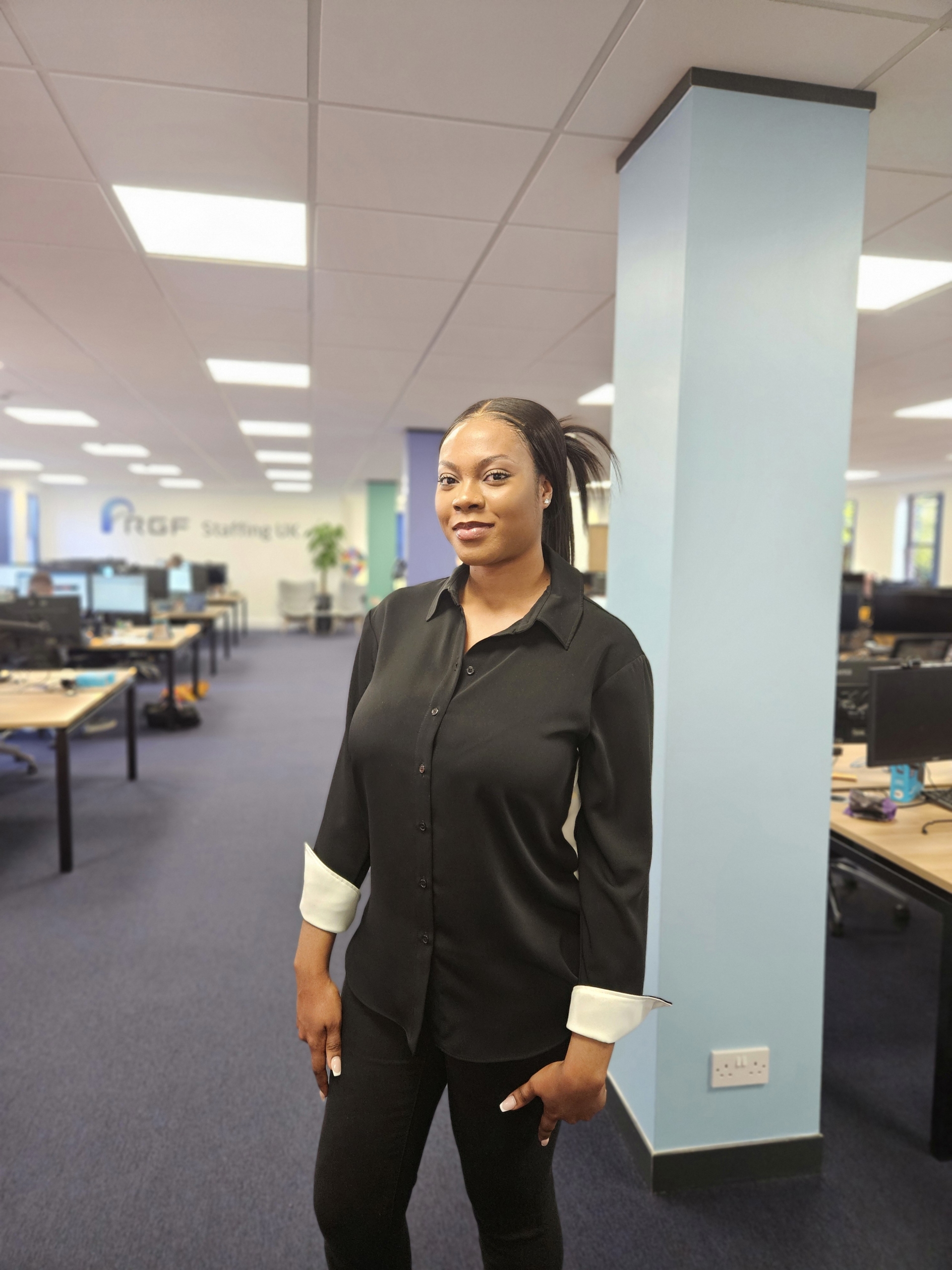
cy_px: 635
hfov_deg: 58.9
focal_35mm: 23
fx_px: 843
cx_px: 476
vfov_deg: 73.9
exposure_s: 1/142
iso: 640
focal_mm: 5.4
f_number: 1.8
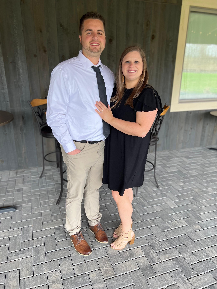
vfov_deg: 67.3
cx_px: 108
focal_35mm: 26
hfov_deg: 53.1
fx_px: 217
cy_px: 144
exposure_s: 1/120
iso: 50
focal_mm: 5.7
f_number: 1.5
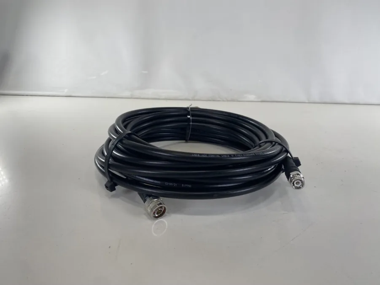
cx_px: 190
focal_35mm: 26
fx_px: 285
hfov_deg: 67.3
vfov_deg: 53.1
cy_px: 142
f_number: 1.8
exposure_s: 1/263
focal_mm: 4.25
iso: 32
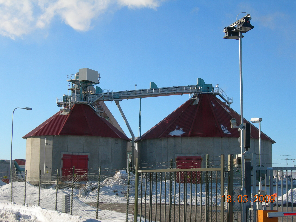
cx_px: 148
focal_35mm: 61
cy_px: 111
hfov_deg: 31.7
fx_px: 522
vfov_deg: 24.0
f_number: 5.9
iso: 50
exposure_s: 1/276
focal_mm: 12.7
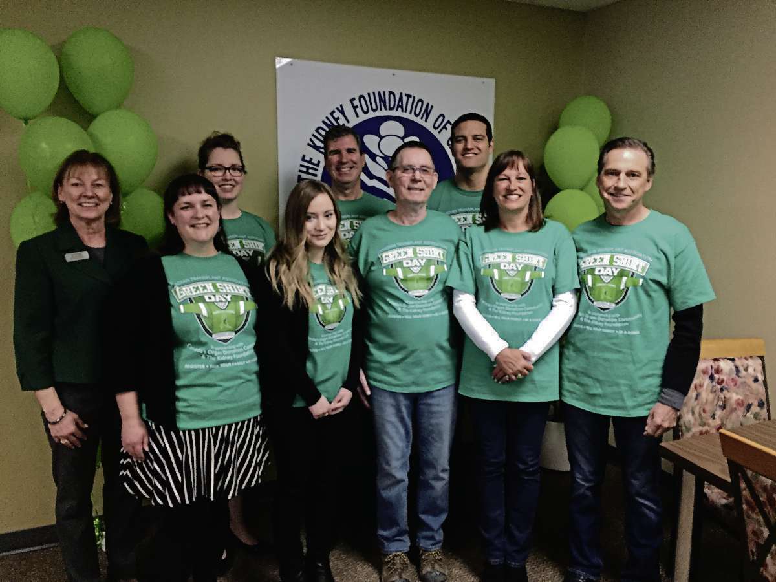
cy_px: 291
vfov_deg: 48.2
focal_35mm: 29
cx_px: 388
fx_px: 650
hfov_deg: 61.7
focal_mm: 4.15
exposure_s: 1/30
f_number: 2.2
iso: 160
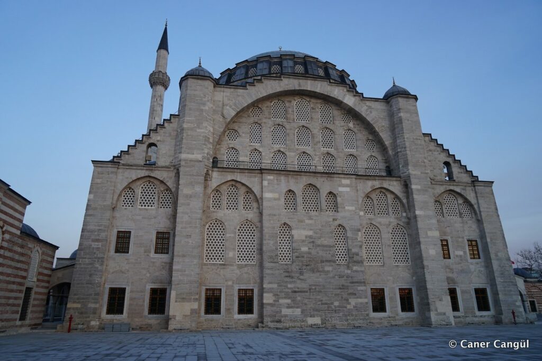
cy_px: 180
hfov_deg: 73.7
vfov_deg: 53.1
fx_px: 361
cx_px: 271
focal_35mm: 24
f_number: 6.3
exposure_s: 1/60
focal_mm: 24
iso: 400
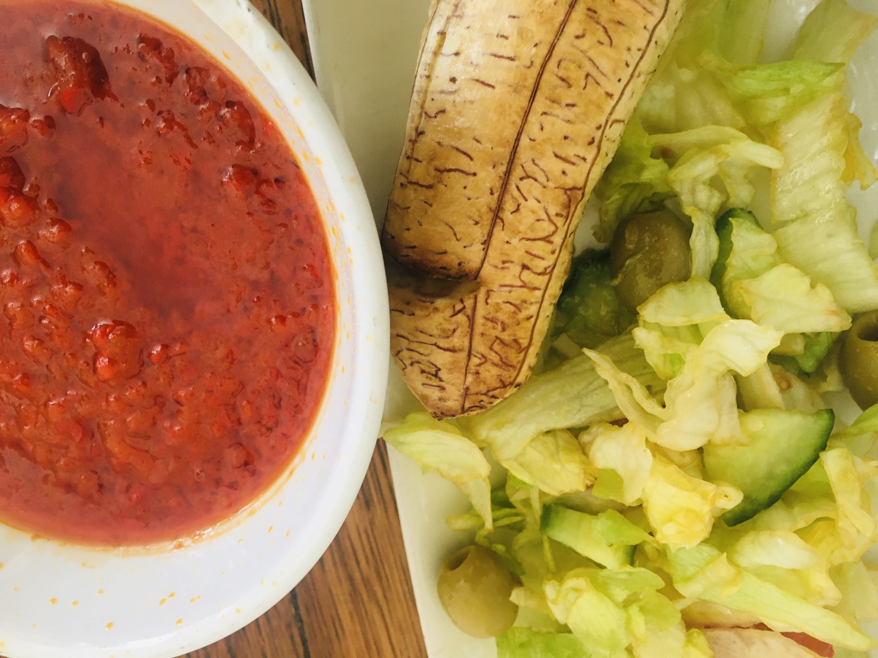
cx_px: 439
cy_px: 329
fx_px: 736
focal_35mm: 29
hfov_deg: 61.7
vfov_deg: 48.2
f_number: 2.2
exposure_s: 1/33
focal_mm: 4.15
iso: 125
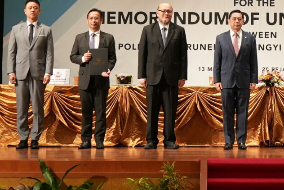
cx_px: 259
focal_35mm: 85
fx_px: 671
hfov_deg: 23.2
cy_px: -8
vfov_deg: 15.7
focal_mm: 35
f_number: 2.2
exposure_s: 1/160
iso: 800
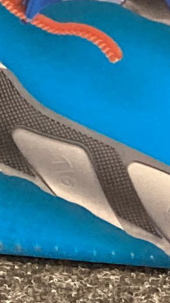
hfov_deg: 5.2
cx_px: -13
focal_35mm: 234
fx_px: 1875
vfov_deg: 8.5
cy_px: -407
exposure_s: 1/60
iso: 200
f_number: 1.8
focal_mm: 3.99
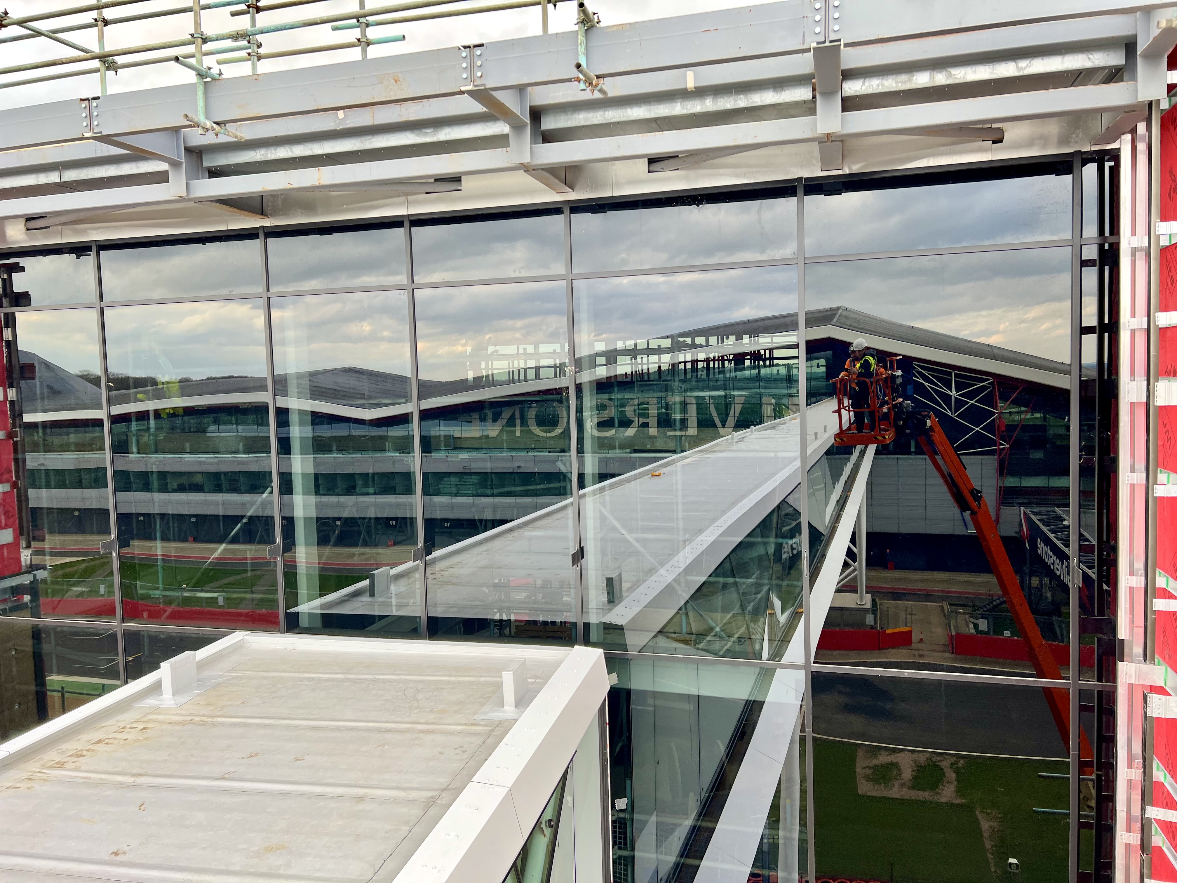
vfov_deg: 53.1
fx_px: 884
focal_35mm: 26
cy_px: 442
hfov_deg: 67.3
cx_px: 588
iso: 40
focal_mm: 5.7
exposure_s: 1/121
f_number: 1.5
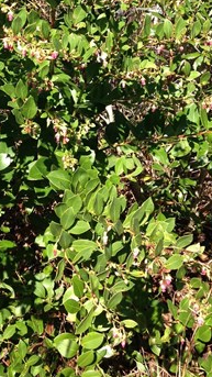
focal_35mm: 67
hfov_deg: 18.0
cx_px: 107
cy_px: 56
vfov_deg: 30.4
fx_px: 669
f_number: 2.4
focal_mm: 4.12
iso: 50
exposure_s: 1/695
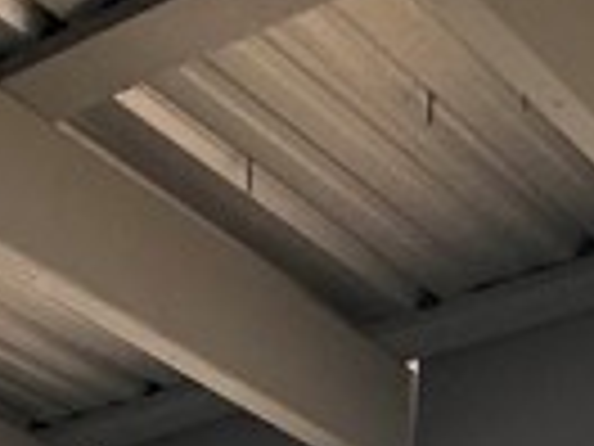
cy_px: 1698
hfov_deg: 17.8
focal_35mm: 109
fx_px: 1870
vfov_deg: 8.4
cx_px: 72
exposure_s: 1/275
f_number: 2.2
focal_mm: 2.22
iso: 64
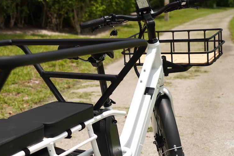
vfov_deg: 20.0
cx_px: 51
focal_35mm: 68
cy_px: 104
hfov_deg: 29.1
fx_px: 442
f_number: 2.8
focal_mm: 24
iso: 100
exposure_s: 1/160
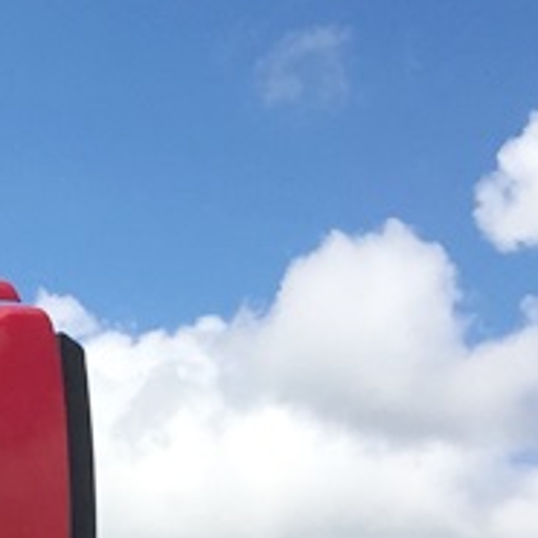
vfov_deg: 11.1
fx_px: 2497
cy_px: 1108
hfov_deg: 11.5
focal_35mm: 142
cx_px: -381
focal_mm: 4.15
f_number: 2.2
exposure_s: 1/1883
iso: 32
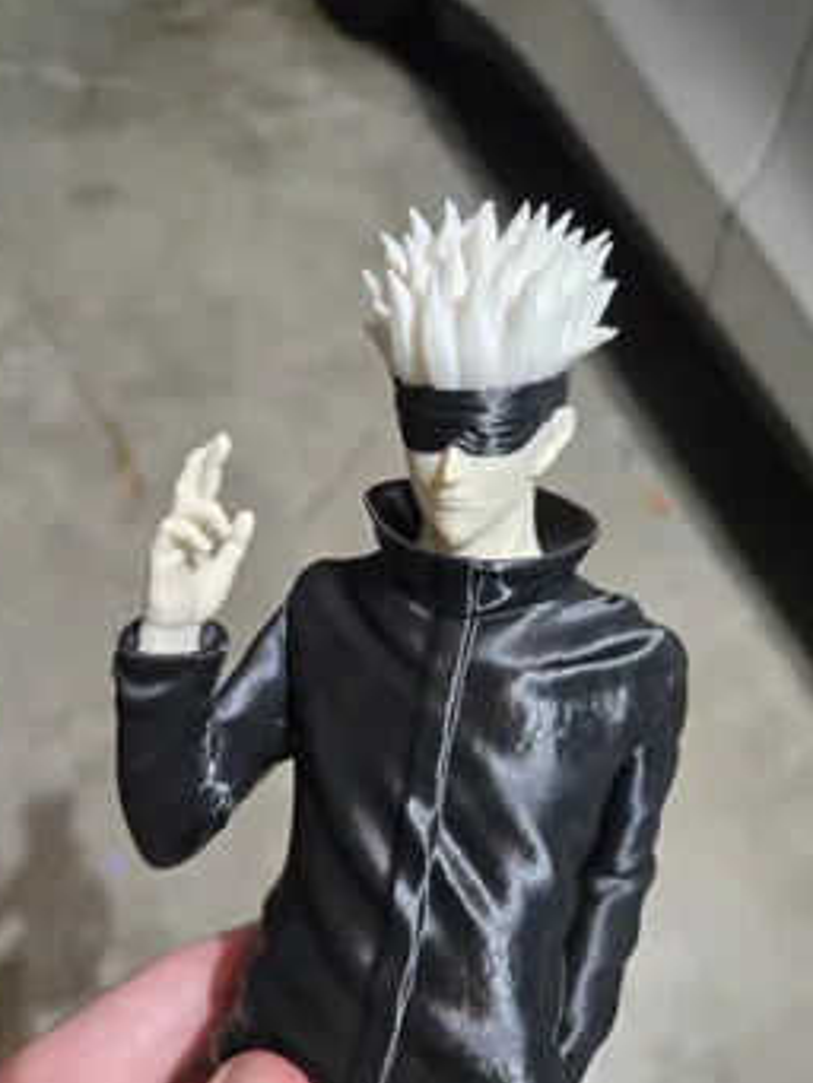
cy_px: 626
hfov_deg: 51.3
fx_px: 845
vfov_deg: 64.9
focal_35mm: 27
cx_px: 378
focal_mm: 5.4
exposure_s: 1/120
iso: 400
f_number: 1.8
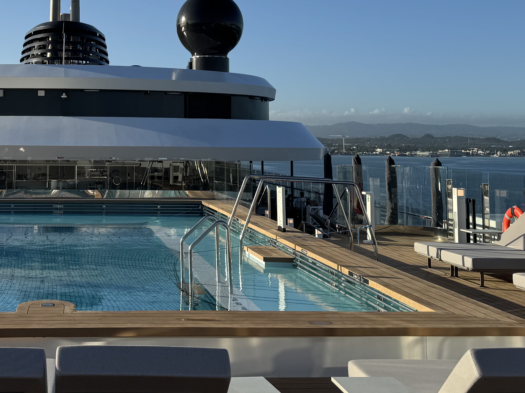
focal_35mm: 52
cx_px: 107
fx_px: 789
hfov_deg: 35.6
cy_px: 56
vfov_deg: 27.2
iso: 80
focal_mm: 6.76
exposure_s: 1/6410
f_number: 1.78
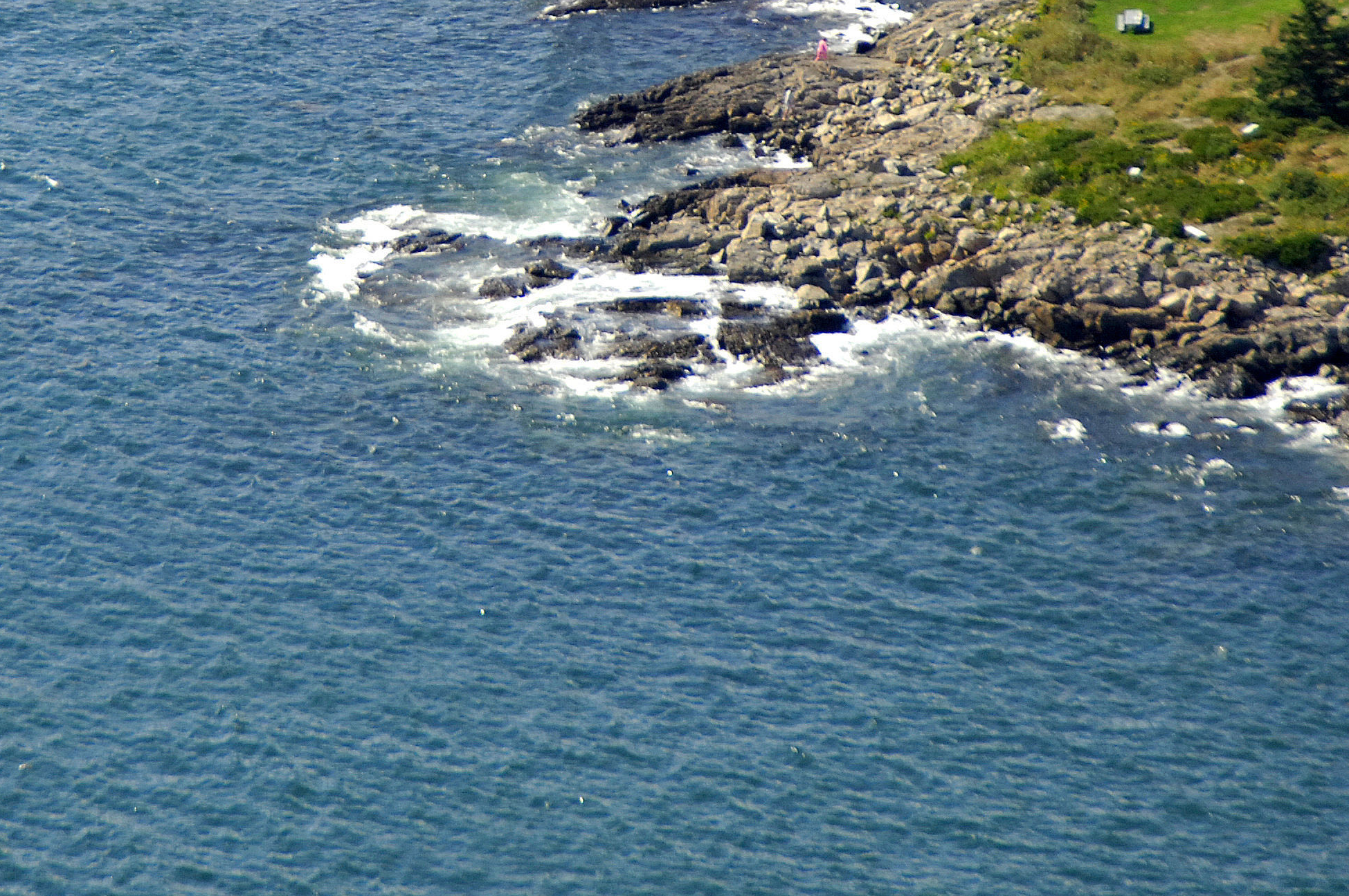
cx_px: 406
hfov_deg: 6.9
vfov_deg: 4.6
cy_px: -35
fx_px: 11117
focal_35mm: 297
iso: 400
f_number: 6
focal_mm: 90
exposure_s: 1/1000
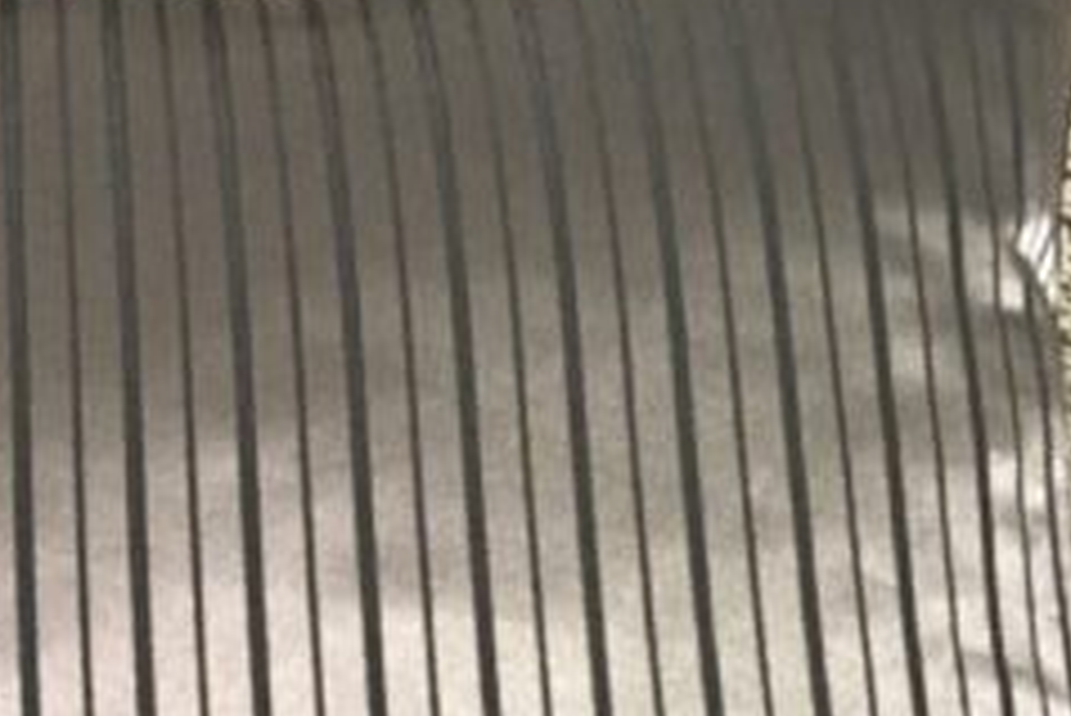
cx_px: 220
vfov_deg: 16.2
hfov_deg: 24.7
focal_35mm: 81
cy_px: 874
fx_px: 2411
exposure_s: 1/33
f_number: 2.2
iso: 200
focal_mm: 4.15
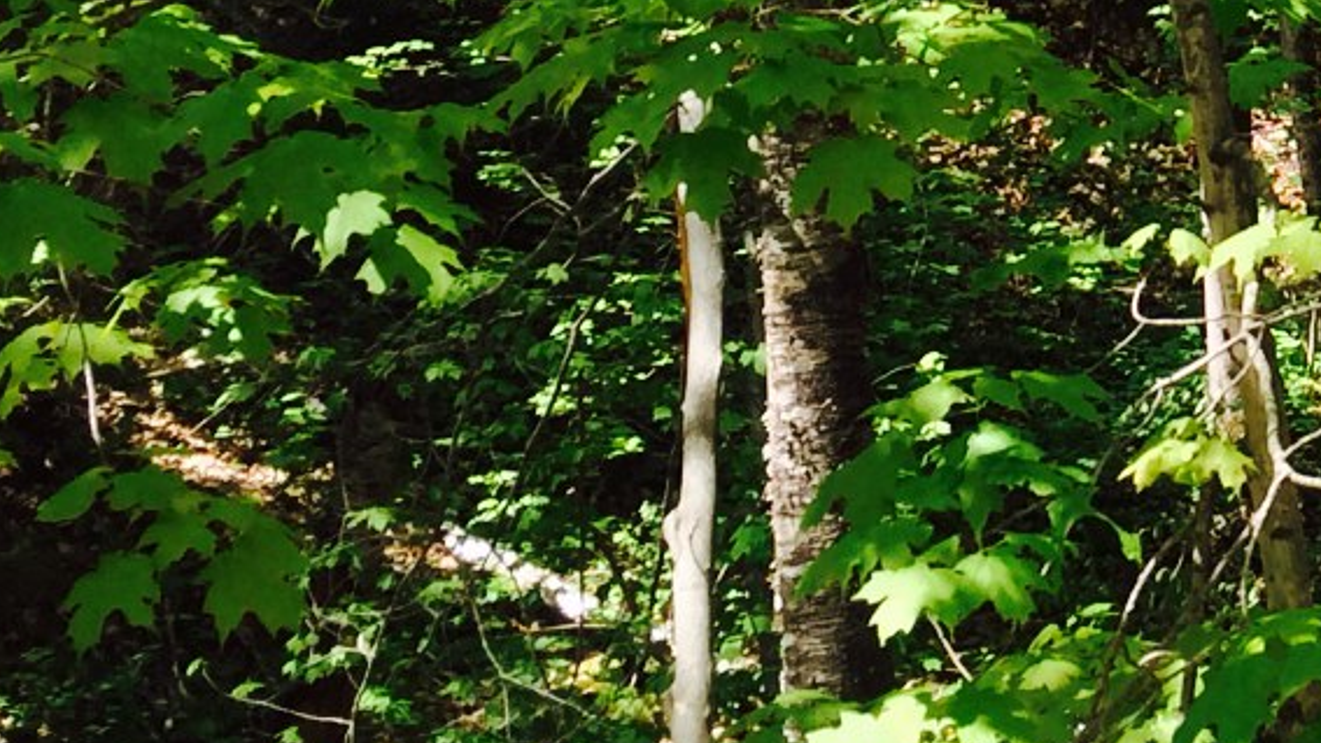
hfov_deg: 16.9
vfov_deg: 9.7
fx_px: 4133
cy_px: -606
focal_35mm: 118
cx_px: 1827
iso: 32
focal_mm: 4.12
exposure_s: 1/360
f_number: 2.2
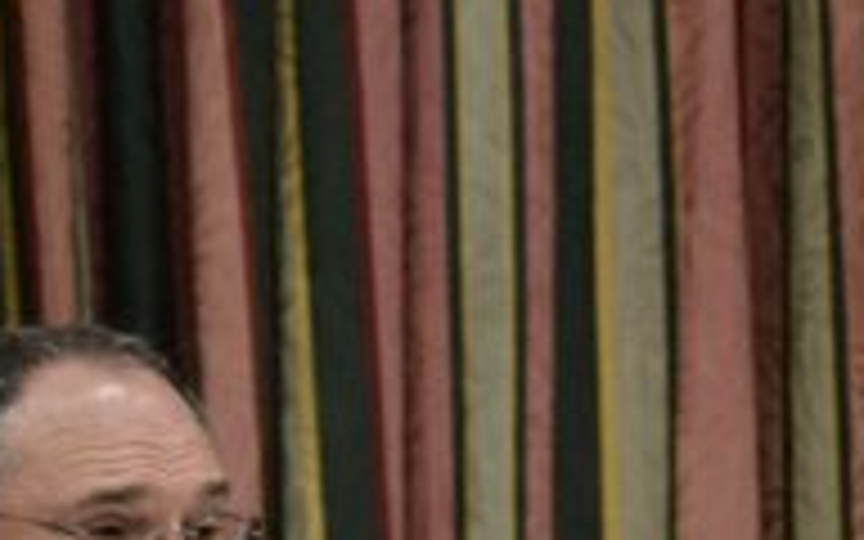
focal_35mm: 576
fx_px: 13563
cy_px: 774
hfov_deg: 3.6
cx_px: 878
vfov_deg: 2.3
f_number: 4.8
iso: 2000
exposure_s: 1/125
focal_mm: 120
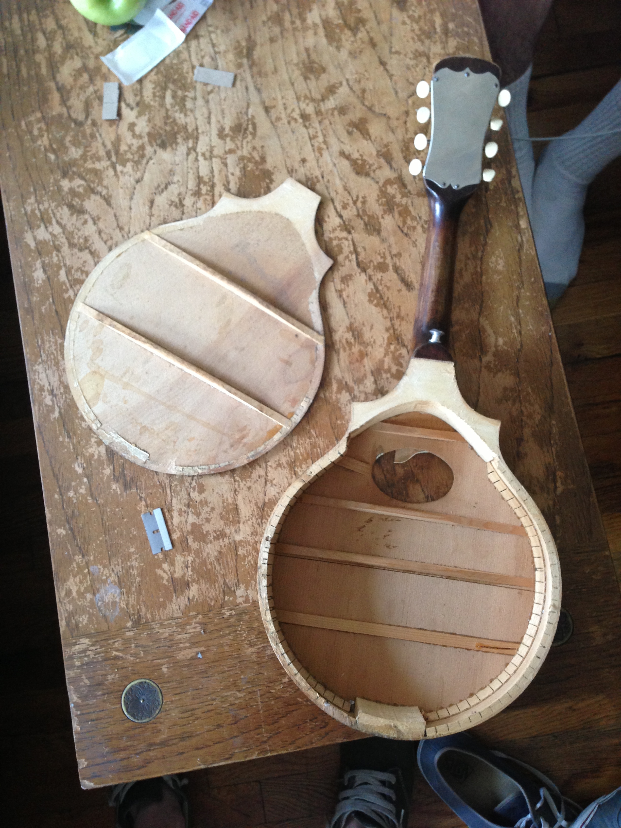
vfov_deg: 55.4
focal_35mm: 33
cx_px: 310
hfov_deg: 42.9
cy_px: 414
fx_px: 789
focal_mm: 4.13
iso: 160
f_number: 2.4
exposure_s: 1/20
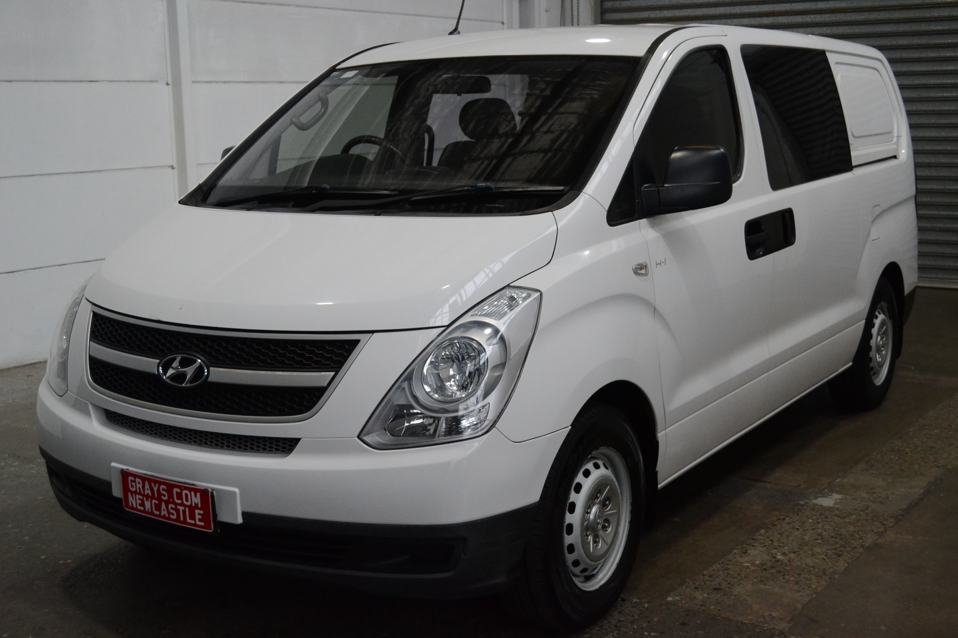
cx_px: 479
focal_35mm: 45
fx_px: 1197
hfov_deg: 43.6
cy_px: 319
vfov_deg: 29.9
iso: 1600
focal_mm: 30
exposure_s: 1/640
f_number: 4.5
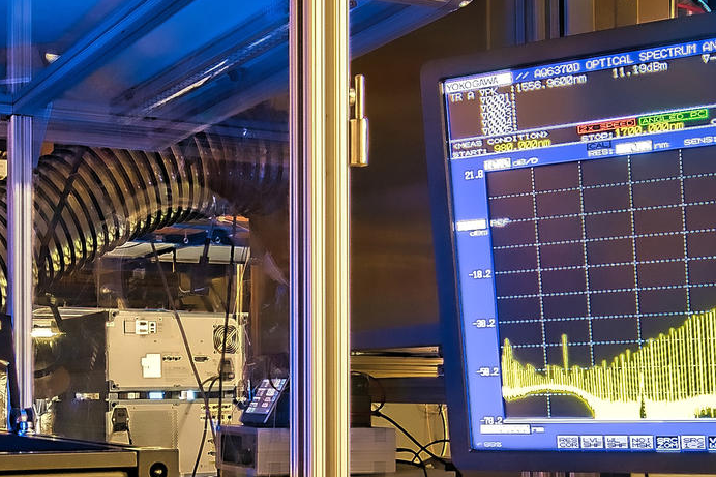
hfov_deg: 33.5
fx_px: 1173
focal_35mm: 59
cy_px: 371
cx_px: 212
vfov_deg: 22.7
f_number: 14
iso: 500
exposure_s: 1/1.6
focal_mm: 17
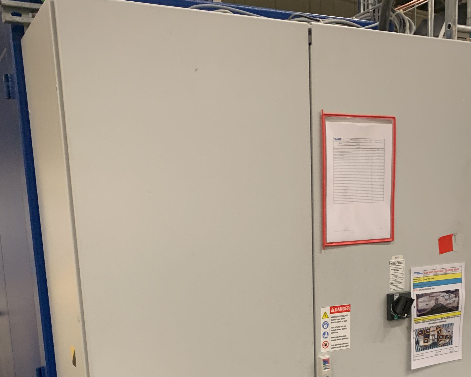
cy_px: 338
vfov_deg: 32.5
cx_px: 261
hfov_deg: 42.0
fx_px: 613
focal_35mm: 44
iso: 200
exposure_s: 1/50
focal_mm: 4.25
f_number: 1.8
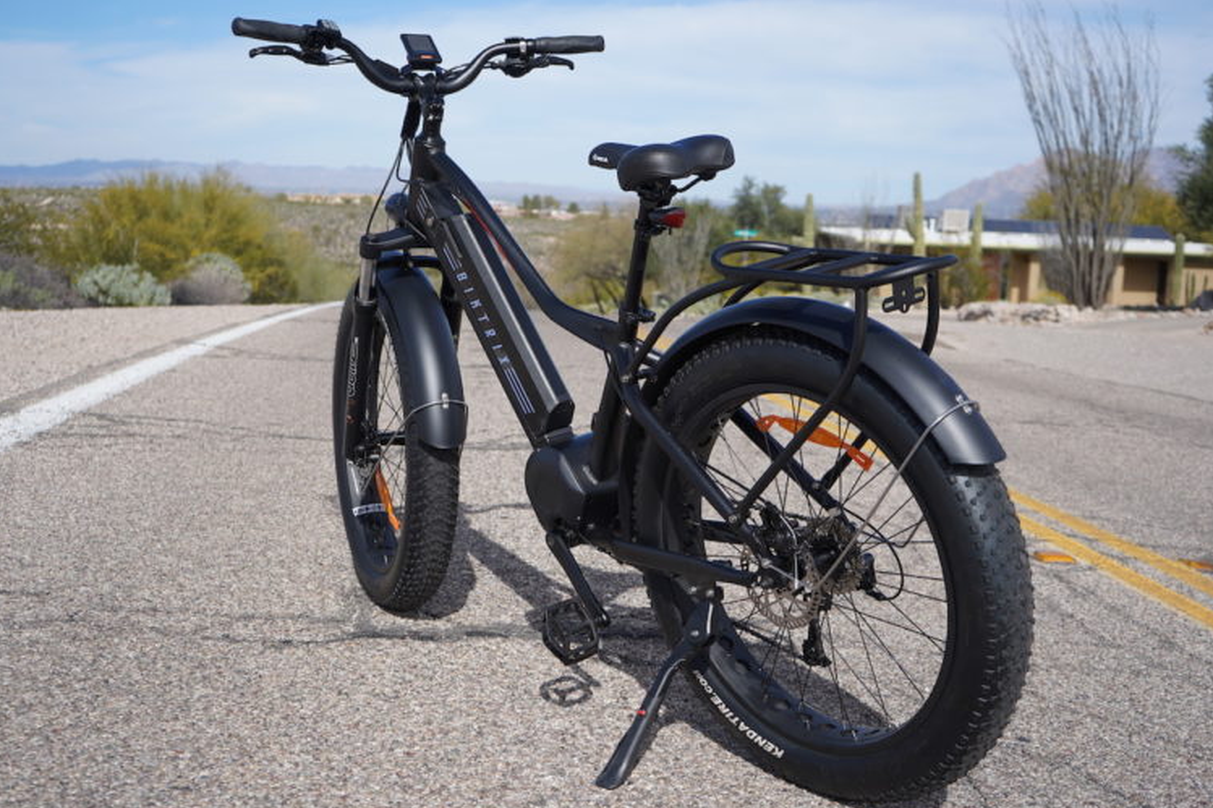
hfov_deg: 48.5
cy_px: 413
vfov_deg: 33.4
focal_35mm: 40
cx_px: 606
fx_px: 1347
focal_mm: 39
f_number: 5
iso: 100
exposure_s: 1/800
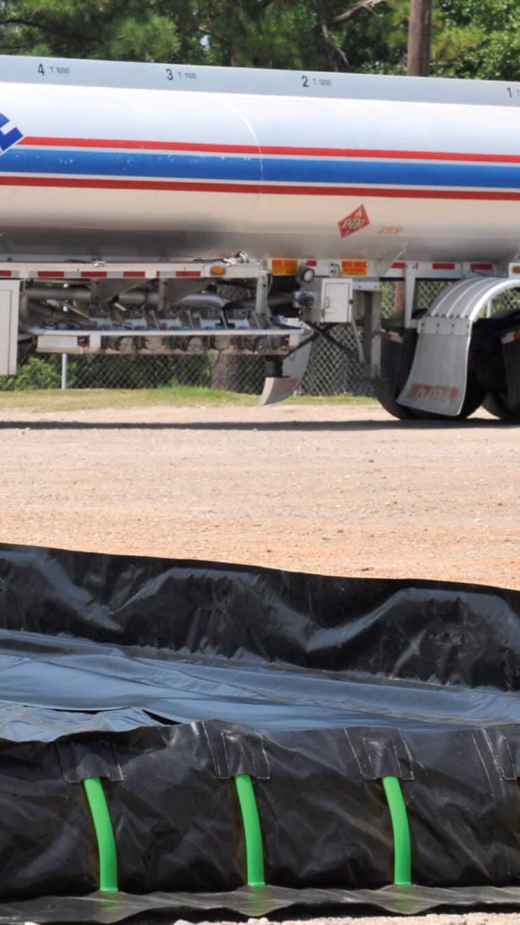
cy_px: 517
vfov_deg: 10.3
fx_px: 5149
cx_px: 158
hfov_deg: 5.8
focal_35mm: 210
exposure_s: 1/320
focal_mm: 70
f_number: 9
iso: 200
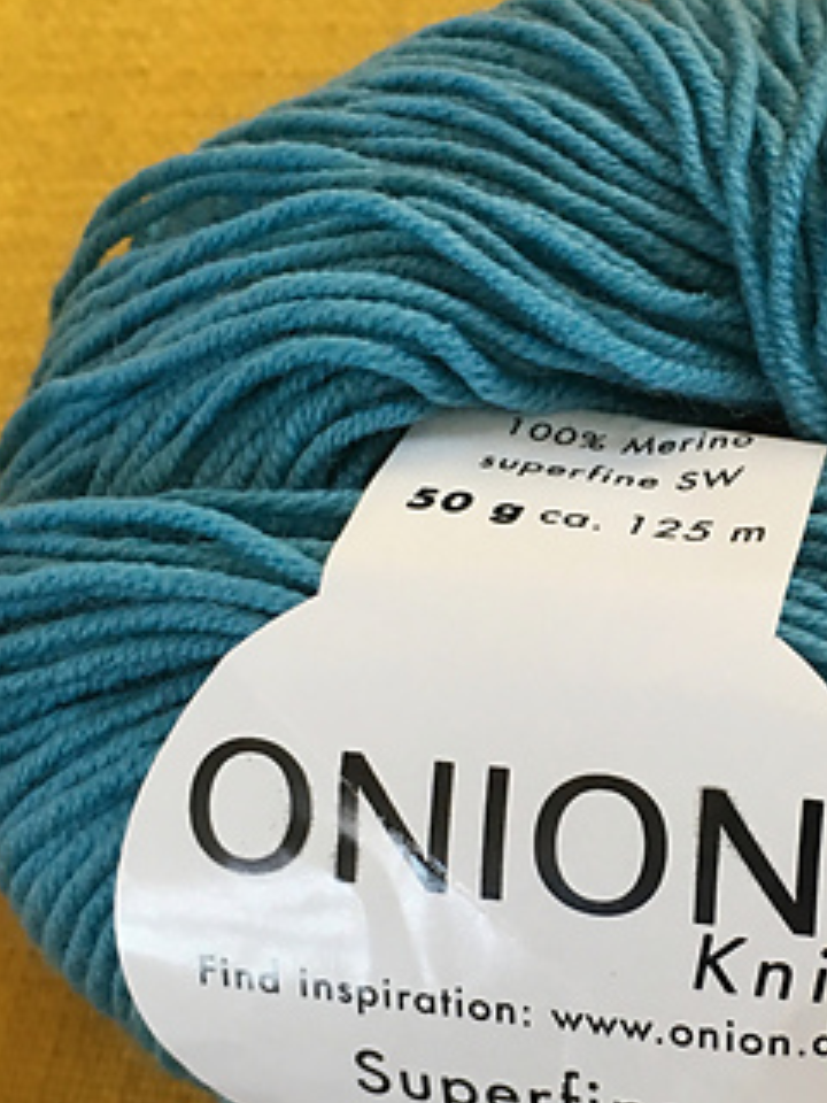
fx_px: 1848
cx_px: 675
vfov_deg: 33.1
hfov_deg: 24.8
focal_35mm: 58
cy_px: 689
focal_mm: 4.15
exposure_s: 1/33
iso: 50
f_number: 2.2
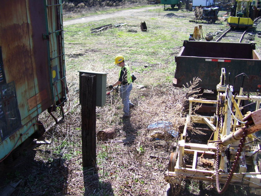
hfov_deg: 50.1
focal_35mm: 37
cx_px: 130
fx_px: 279
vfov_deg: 38.7
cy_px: 98
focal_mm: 6
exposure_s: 1/500
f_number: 2.7
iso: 80
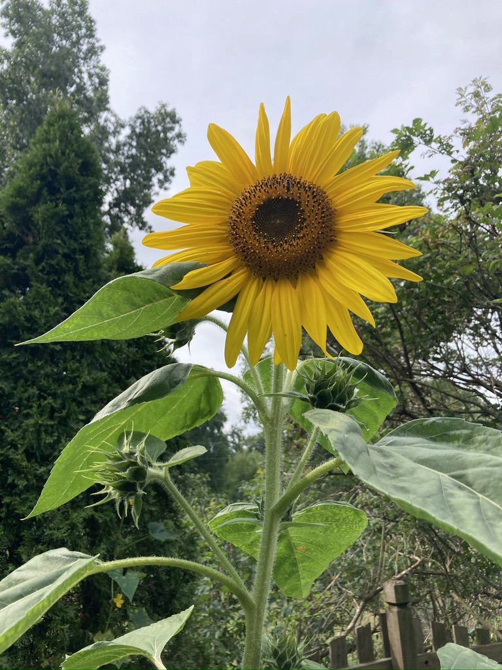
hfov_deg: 49.7
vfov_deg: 63.4
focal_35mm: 28
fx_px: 541
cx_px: 251
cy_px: 335
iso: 20
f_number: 1.8
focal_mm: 3.99
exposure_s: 1/1517
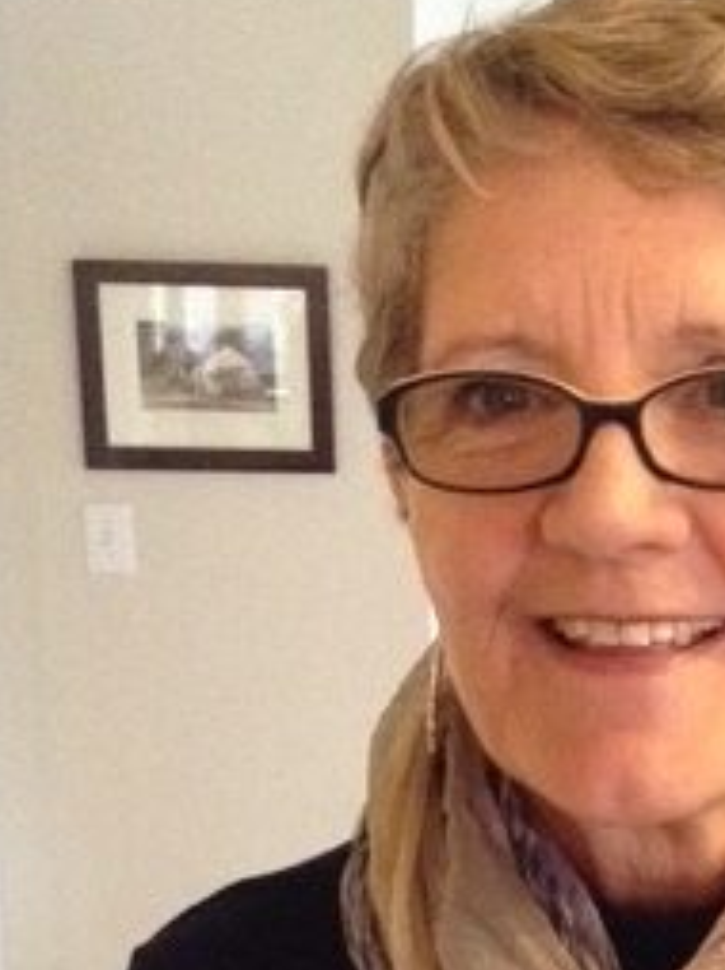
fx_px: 2322
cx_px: 756
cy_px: 920
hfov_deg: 17.3
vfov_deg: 22.8
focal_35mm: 83
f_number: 2.4
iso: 640
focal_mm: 3.3
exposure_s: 1/15
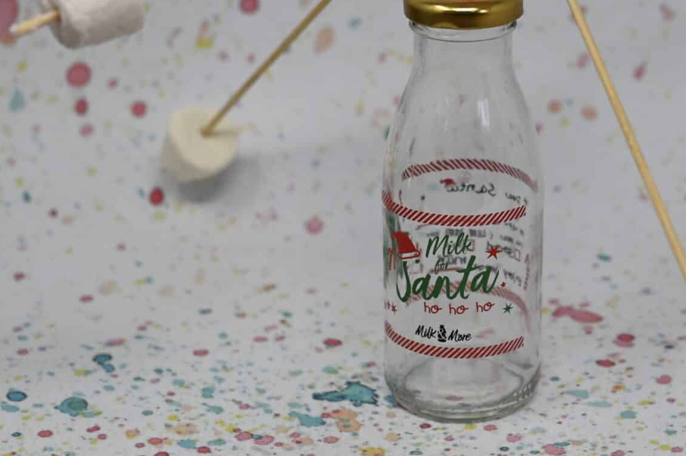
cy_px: 119
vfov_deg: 15.1
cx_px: 508
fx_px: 1714
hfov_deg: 22.4
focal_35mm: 90
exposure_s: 1/250
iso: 250
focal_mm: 50
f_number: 4
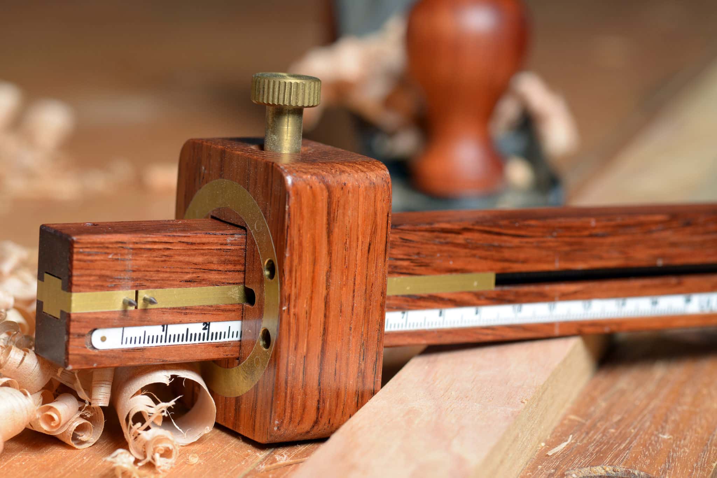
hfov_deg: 19.4
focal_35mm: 105
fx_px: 2092
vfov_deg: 13.1
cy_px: 239
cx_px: 358
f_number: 11
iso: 200
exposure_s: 1/80
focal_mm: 105
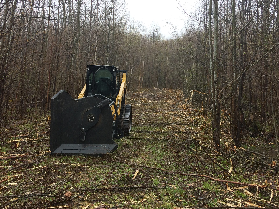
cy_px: 104
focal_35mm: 29
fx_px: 234
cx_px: 140
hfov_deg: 61.7
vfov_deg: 48.2
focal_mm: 4.15
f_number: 2.2
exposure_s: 1/380
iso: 32
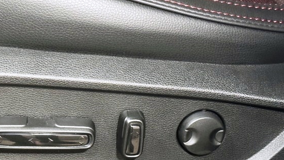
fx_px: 723
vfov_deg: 12.6
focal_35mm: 96
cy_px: 117
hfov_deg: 22.1
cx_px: 84
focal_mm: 6.86
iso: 640
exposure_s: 1/24
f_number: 1.78
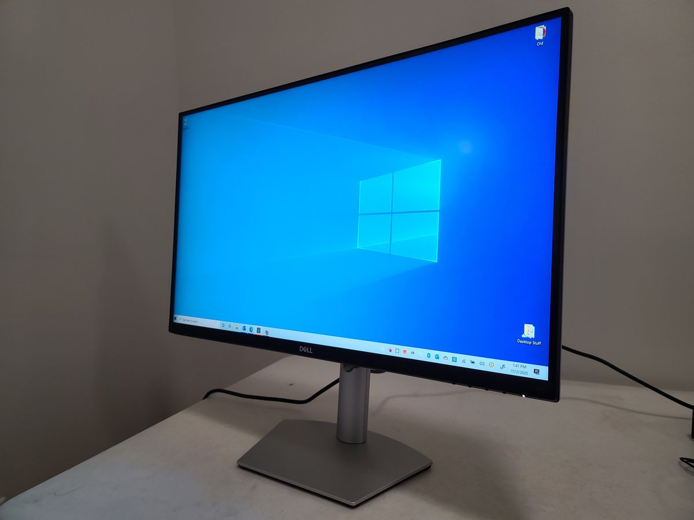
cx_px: 347
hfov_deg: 69.4
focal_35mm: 25
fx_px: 501
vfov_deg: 54.9
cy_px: 260
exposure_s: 1/59
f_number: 1.8
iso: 125
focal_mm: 7
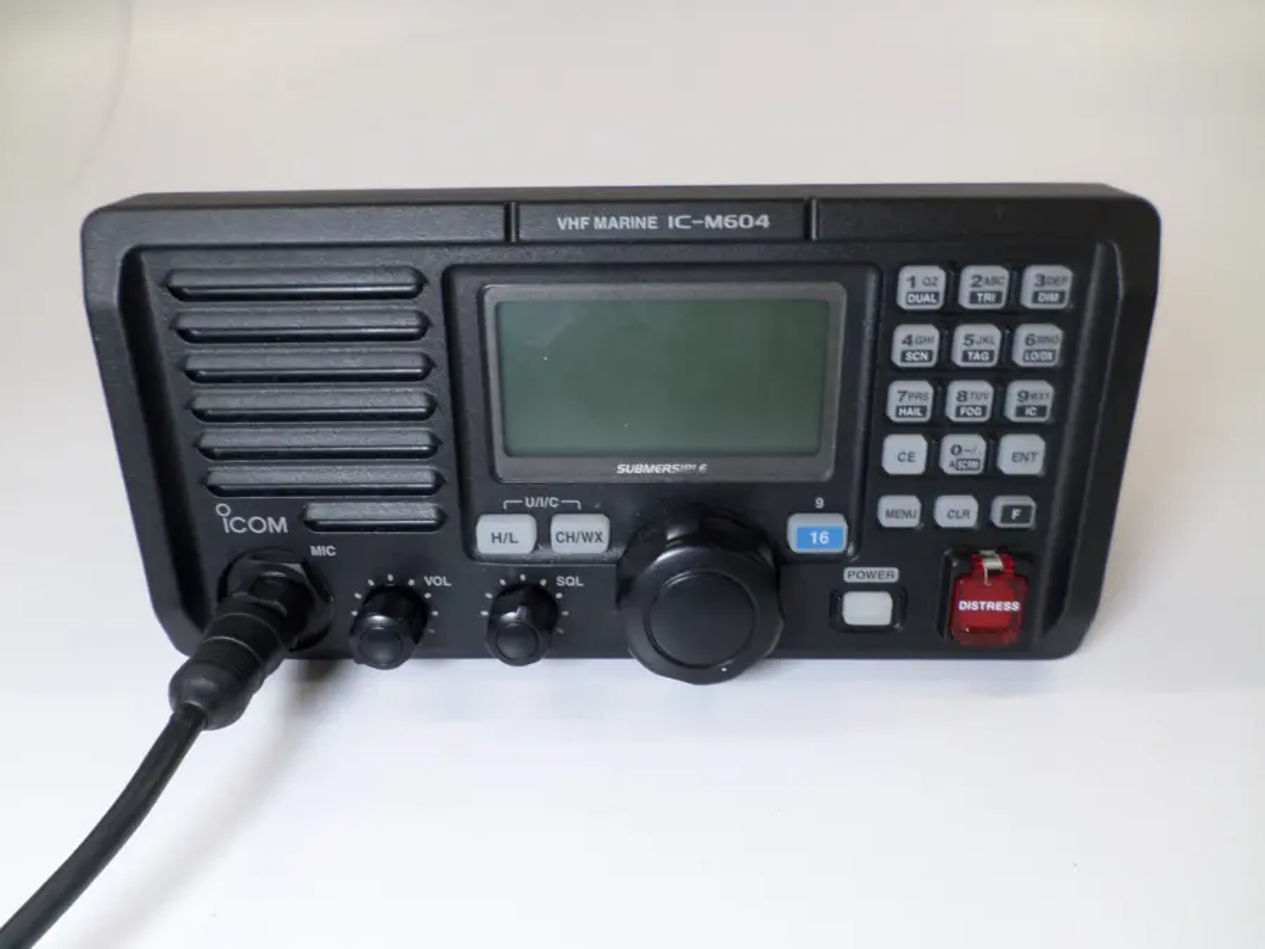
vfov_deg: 54.9
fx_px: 914
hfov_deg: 69.4
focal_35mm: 25
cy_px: 474
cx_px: 632
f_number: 2.5
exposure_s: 1/60
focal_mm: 4.5
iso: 80
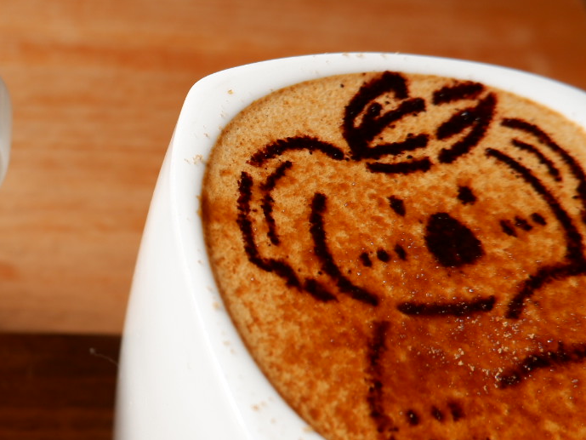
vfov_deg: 25.5
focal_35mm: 57
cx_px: 6
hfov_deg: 31.4
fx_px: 965
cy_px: 294
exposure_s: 1/240
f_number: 4
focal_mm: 15
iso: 200
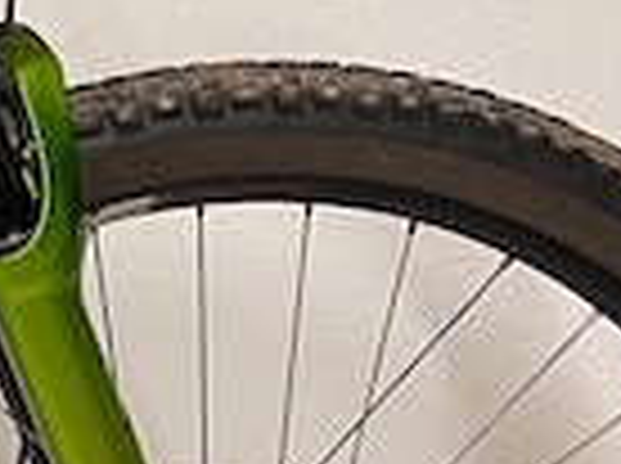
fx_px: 2704
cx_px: -837
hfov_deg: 11.1
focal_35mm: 151
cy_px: 108
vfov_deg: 9.8
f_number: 1.5
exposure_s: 1/60
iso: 125
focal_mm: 5.7
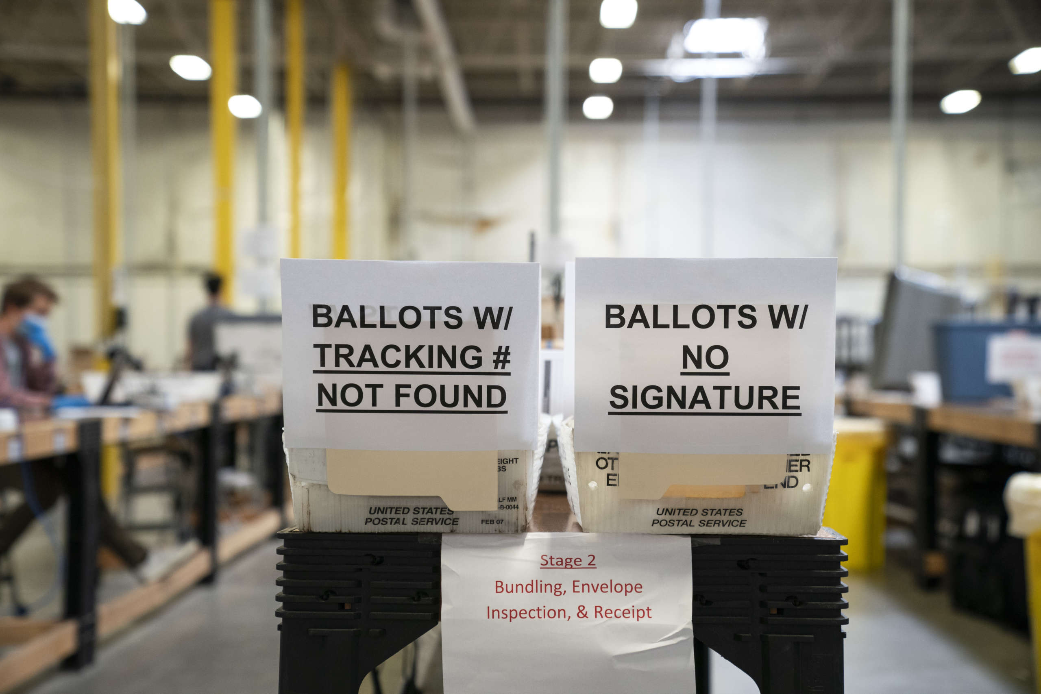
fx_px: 2024
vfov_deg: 19.5
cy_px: 347
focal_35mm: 70
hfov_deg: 28.8
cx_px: 520
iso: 2500
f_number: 3.5
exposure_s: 1/200
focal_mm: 70
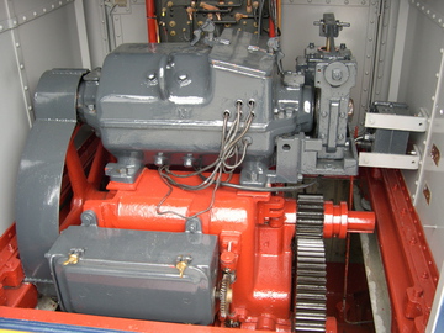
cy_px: 166
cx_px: 222
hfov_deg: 49.0
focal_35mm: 38
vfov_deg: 37.7
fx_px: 487
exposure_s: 1/76.2
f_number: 2.8
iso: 100
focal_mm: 8
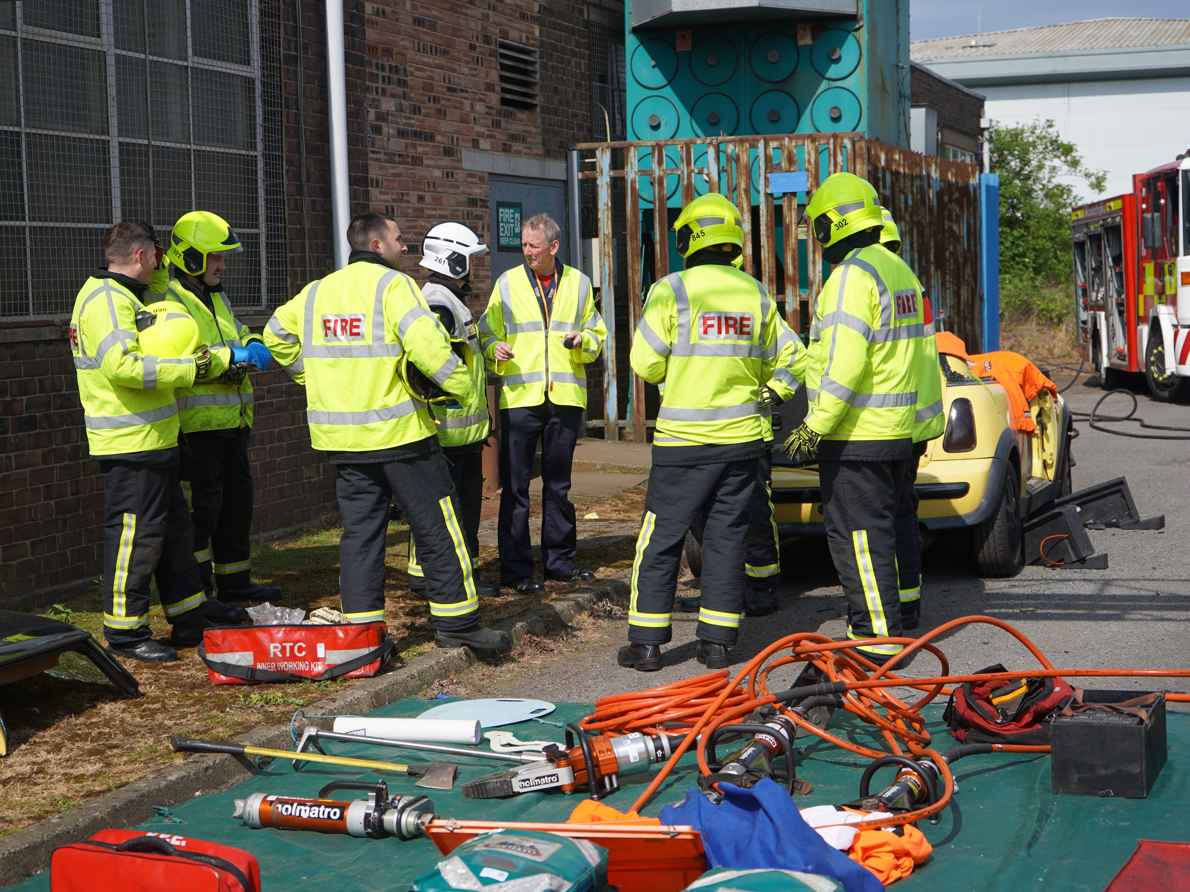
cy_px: 446
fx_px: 2063
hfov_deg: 32.2
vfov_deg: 24.4
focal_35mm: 60
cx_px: 546
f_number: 5
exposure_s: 1/800
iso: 100
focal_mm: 55
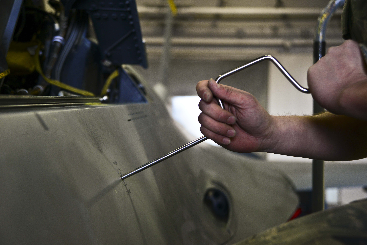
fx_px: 510
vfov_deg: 27.0
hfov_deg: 39.6
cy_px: 122
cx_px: 184
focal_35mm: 50
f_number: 4.5
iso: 1000
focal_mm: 50
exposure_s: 1/125
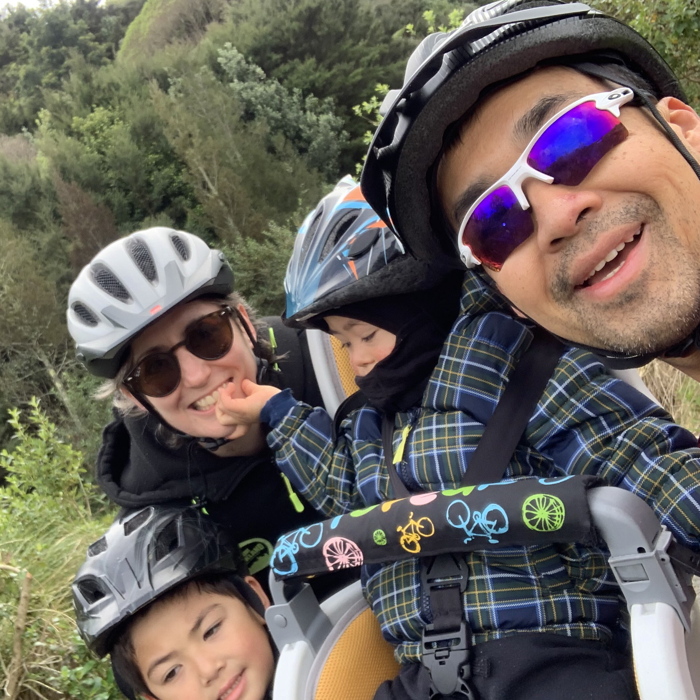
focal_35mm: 41
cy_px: 357
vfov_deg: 40.9
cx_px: 303
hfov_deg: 40.8
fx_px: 938
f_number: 2.2
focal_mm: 2.87
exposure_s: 1/123
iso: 16
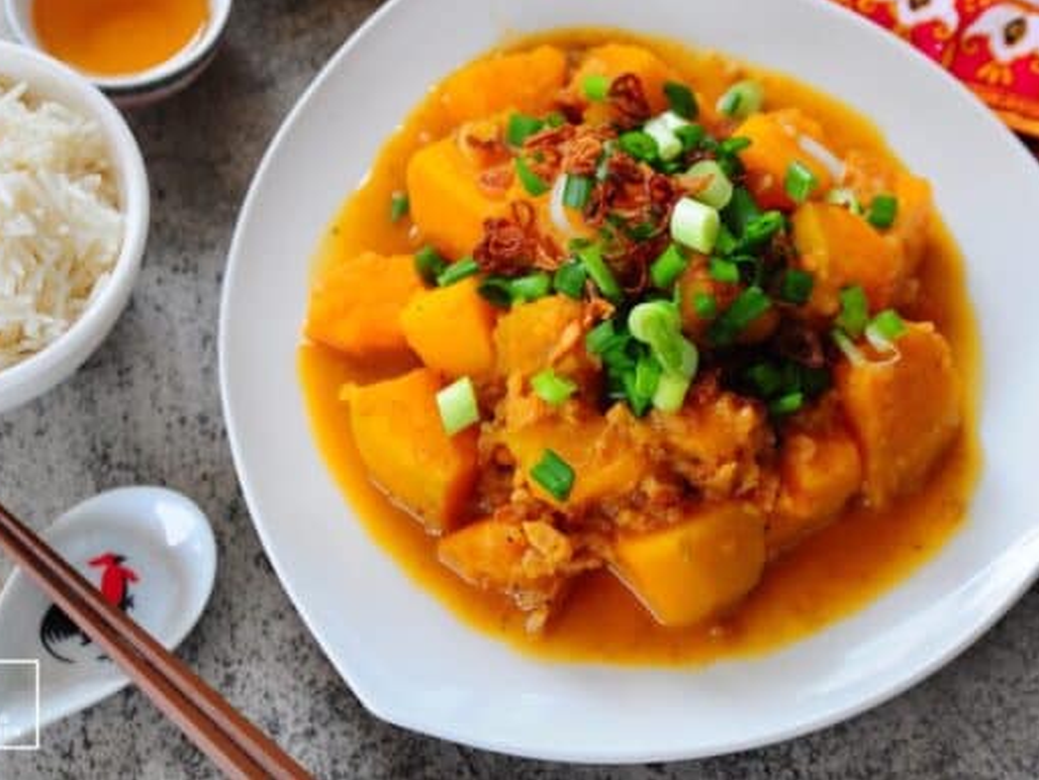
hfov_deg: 23.8
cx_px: 498
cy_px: 389
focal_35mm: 82
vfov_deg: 18.0
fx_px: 2462
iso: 800
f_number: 4.8
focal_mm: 50
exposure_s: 1/350
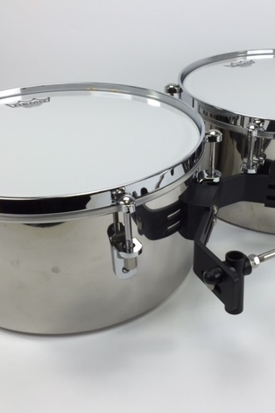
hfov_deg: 32.5
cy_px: 207
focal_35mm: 41
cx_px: 166
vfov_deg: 47.4
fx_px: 470
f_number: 2.2
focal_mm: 4.15
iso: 32
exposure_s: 1/100
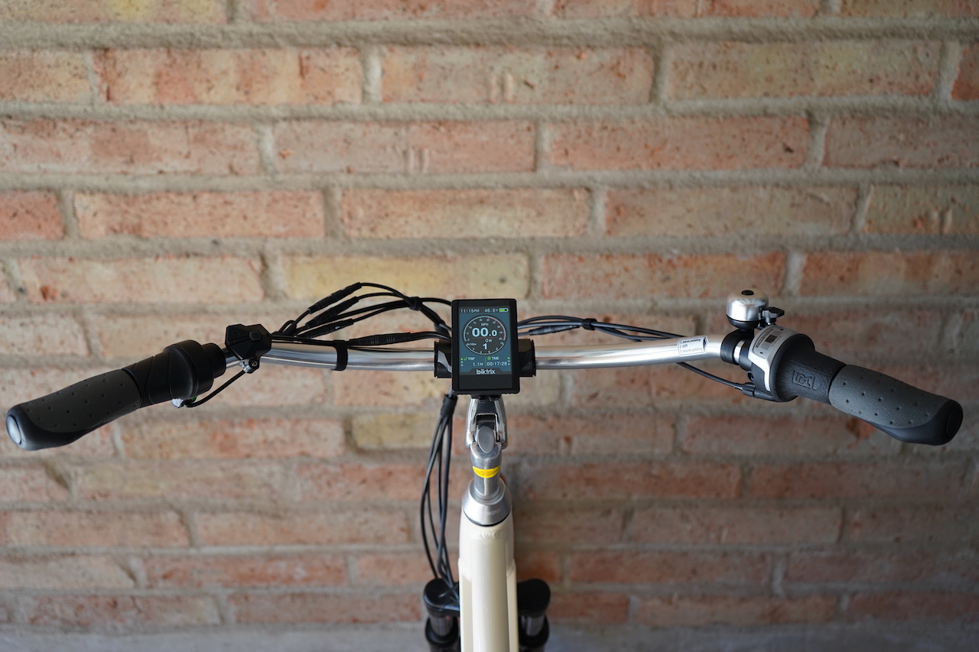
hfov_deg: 51.9
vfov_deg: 35.9
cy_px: 326
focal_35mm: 37
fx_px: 1006
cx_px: 490
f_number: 4
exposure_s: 1/160
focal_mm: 37
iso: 250
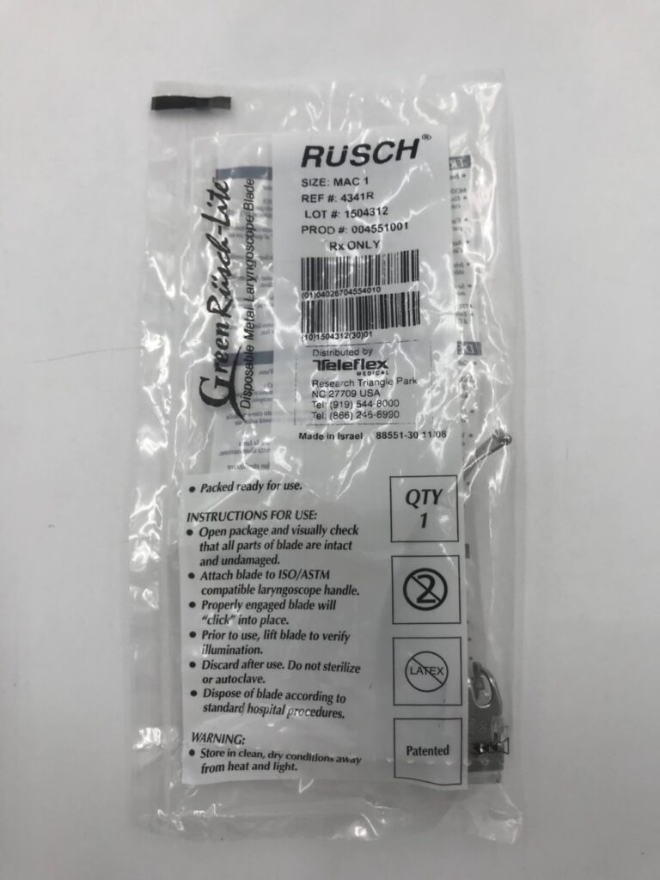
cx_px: 330
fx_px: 712
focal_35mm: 28
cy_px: 440
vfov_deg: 63.4
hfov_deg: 49.7
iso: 20
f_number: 1.8
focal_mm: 3.99
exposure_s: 1/167
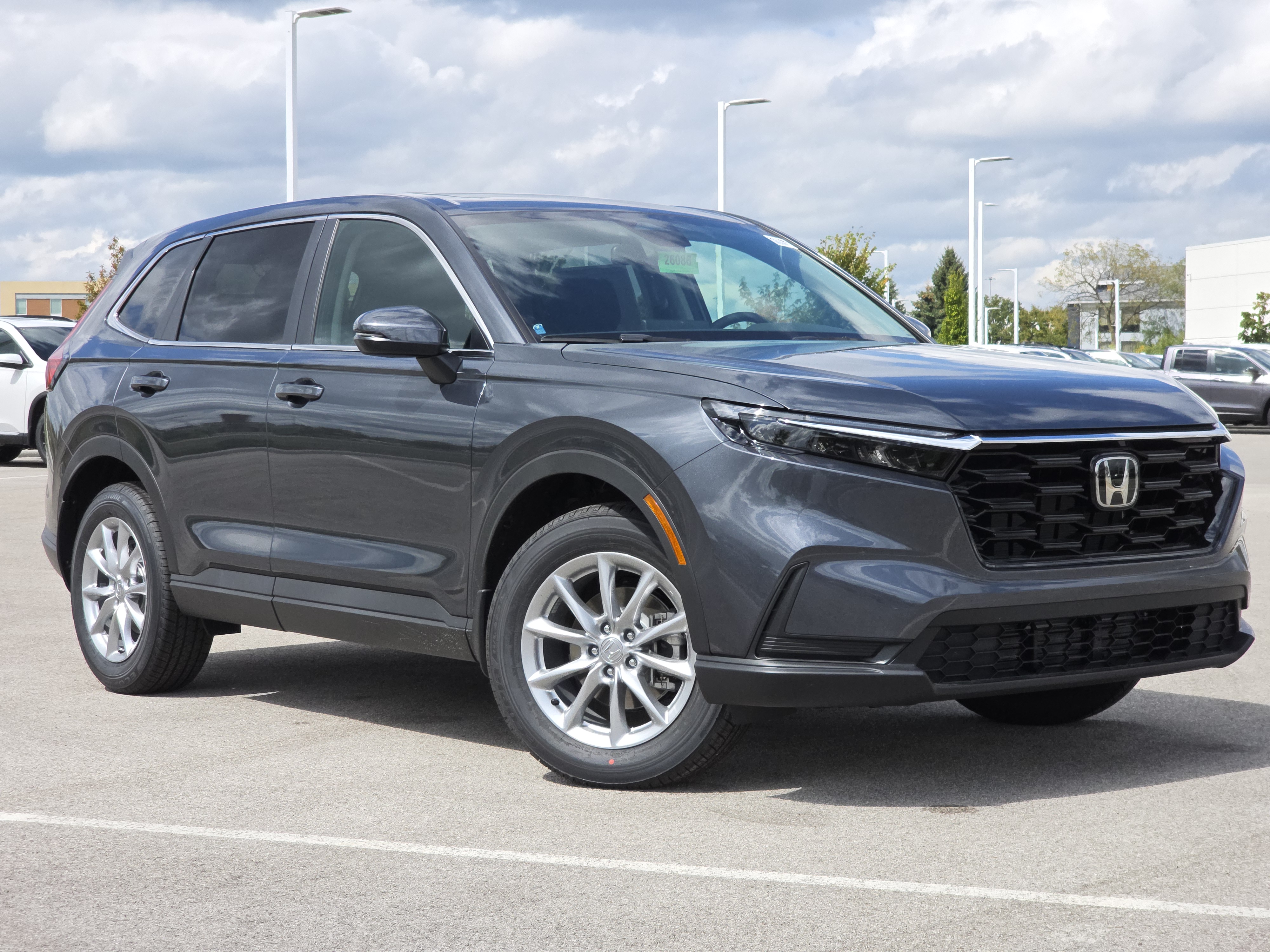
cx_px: 635
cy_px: 476
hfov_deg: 28.2
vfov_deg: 21.3
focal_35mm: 69
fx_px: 2531
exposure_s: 1/1814
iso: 50
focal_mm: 7.9
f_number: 2.4
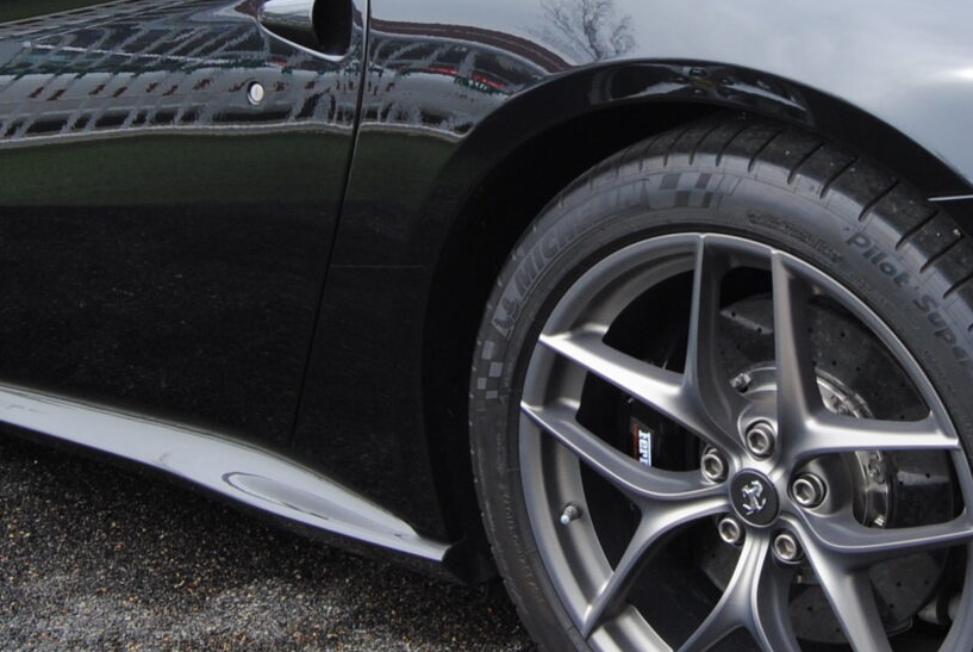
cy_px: 111
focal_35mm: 94
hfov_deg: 21.6
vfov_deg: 14.5
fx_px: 2544
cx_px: 630
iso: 200
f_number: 5.6
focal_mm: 20
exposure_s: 1/100
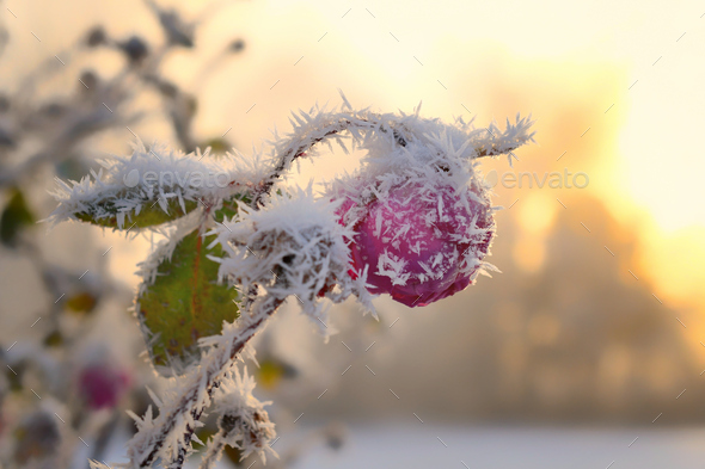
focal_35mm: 60
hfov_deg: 33.4
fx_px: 1175
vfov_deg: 22.6
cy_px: 234
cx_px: 352
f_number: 7.1
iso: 320
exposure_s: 1/400
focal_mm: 40
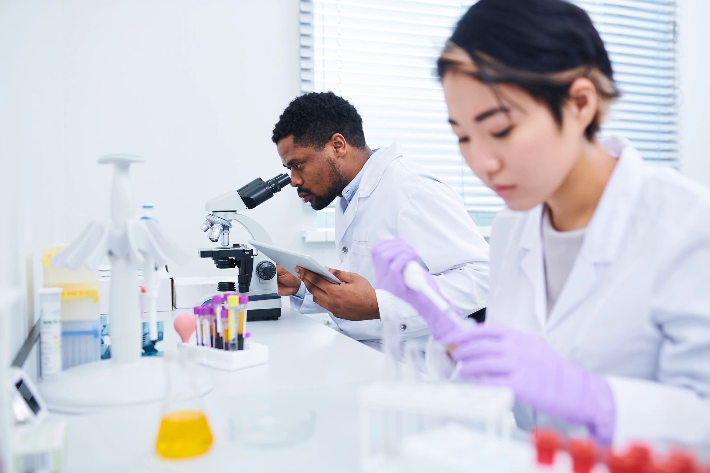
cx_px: 355
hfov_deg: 54.4
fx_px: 690
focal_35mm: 35
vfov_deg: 37.9
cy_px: 236
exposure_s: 1/200
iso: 500
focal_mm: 35
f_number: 2.8
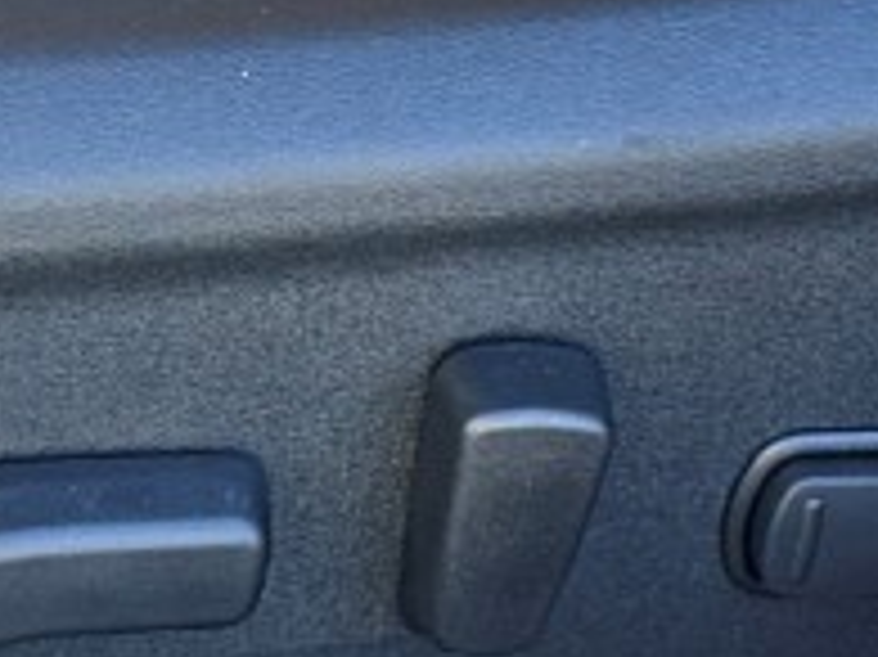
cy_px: -666
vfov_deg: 5.8
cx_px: 45
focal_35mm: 252
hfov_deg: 7.8
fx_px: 6388
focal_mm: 6.86
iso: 64
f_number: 1.78
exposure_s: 1/248
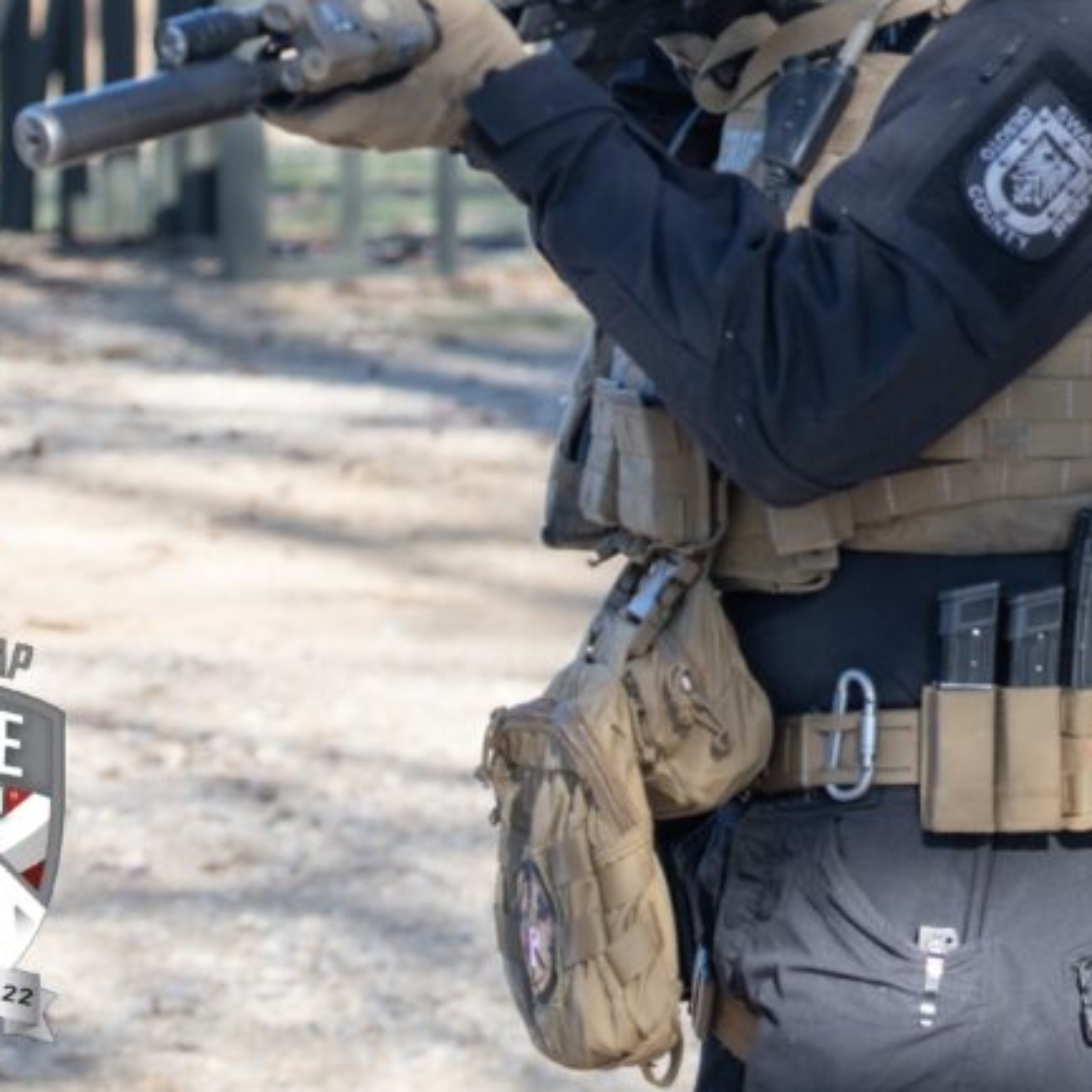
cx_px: 1556
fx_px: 9137
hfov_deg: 6.8
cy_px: -146
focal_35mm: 256
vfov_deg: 6.8
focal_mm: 85
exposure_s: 1/200
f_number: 6.3
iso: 100
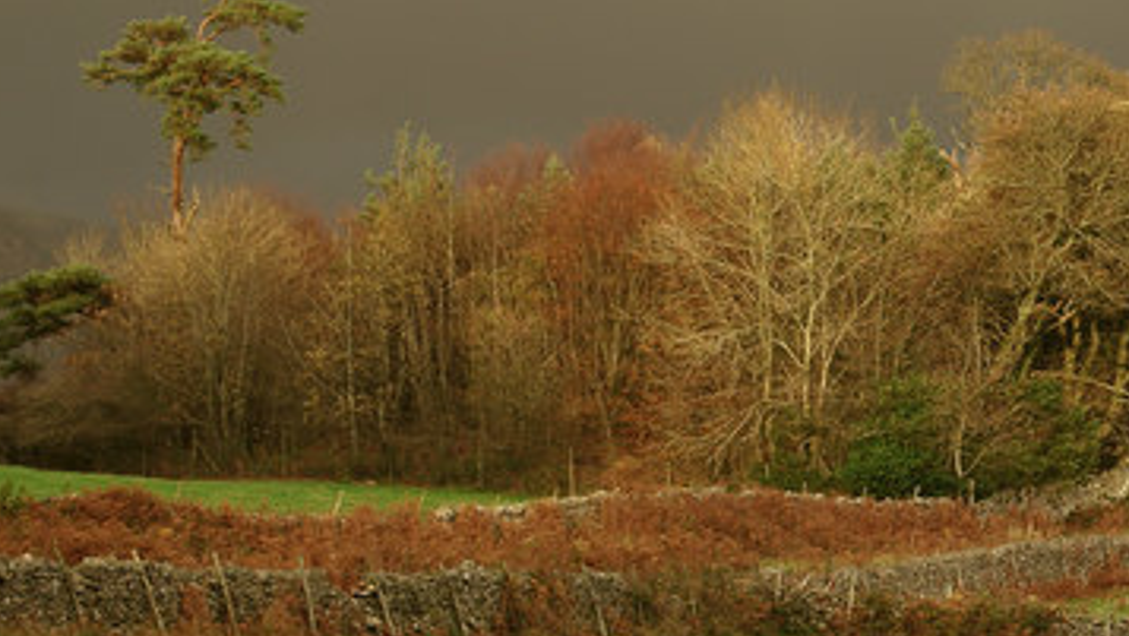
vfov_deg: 8.1
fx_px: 4491
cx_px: 1240
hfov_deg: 14.0
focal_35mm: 150
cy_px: 639
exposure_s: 1/125
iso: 125
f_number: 5.6
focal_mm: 50
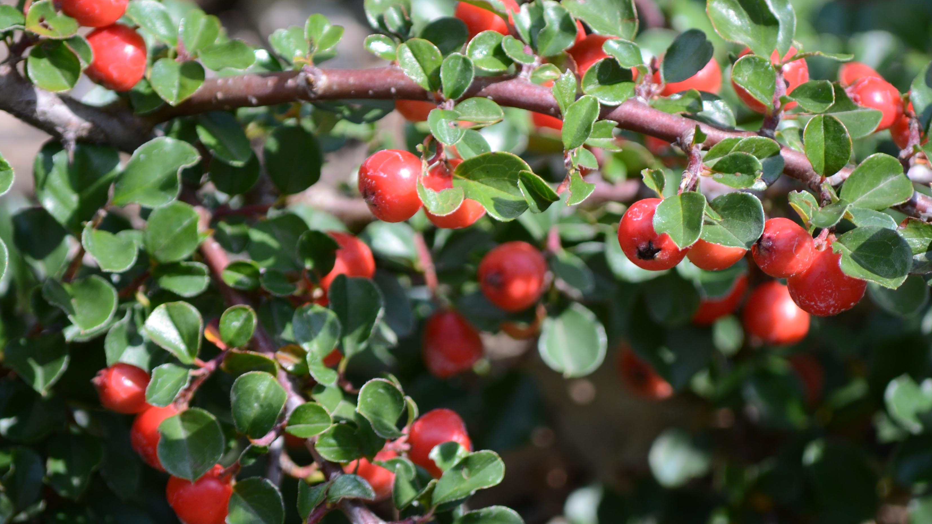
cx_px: 479
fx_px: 10873
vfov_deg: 2.8
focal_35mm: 440
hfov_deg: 4.9
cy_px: 190
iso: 100
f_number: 5.6
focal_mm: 200
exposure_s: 1/160
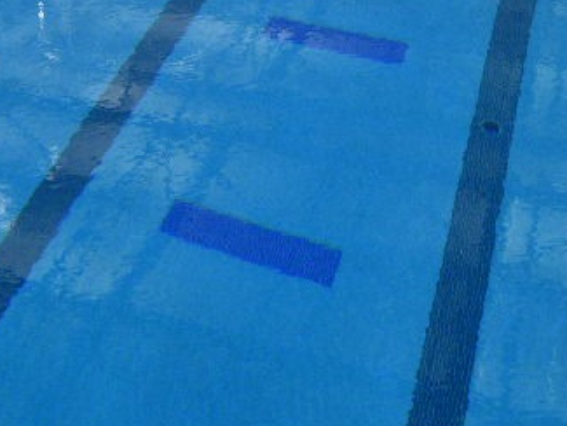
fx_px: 1098
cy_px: -316
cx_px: 164
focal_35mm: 67
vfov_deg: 18.0
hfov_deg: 28.7
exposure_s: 1/160
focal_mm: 14
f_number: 5
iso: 640
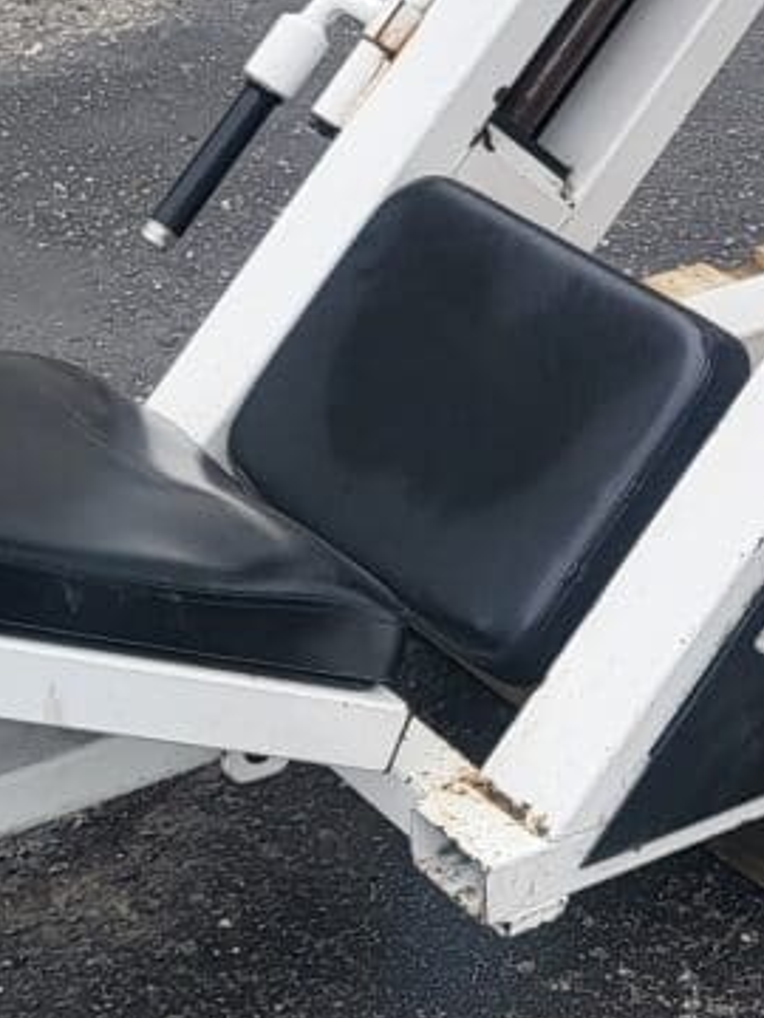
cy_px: 178
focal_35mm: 111
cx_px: 628
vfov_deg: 17.6
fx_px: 3266
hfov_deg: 13.3
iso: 50
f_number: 1.8
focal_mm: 4.25
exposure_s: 1/508
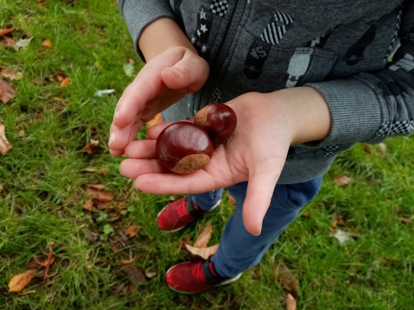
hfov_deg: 67.3
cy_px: 155
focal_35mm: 26
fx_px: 311
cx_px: 207
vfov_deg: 53.1
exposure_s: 1/100
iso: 173
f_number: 1.8
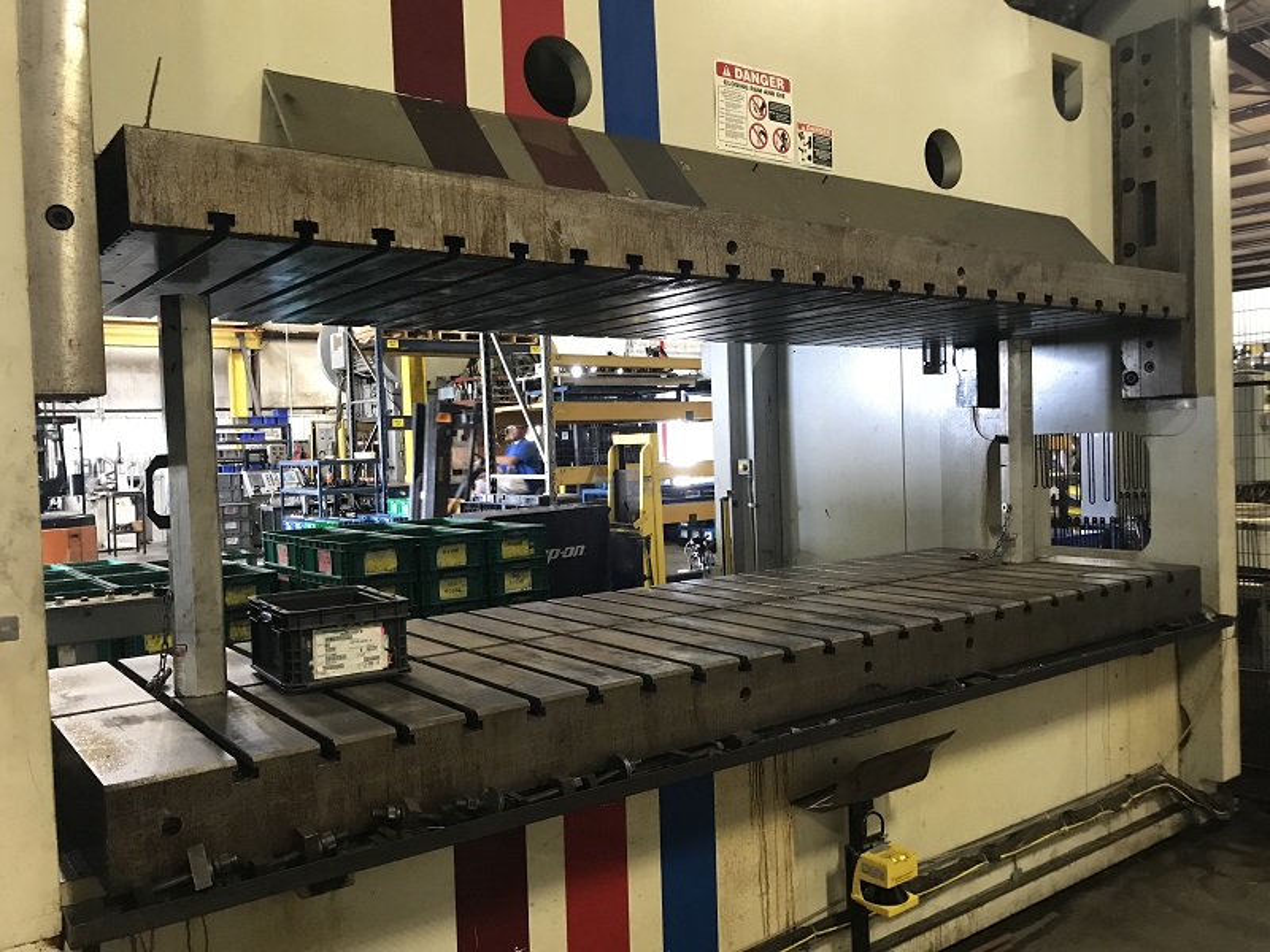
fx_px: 1027
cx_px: 635
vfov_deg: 49.7
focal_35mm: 28
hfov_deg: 63.4
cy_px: 476
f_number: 1.8
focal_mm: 3.99
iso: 100
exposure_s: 1/15
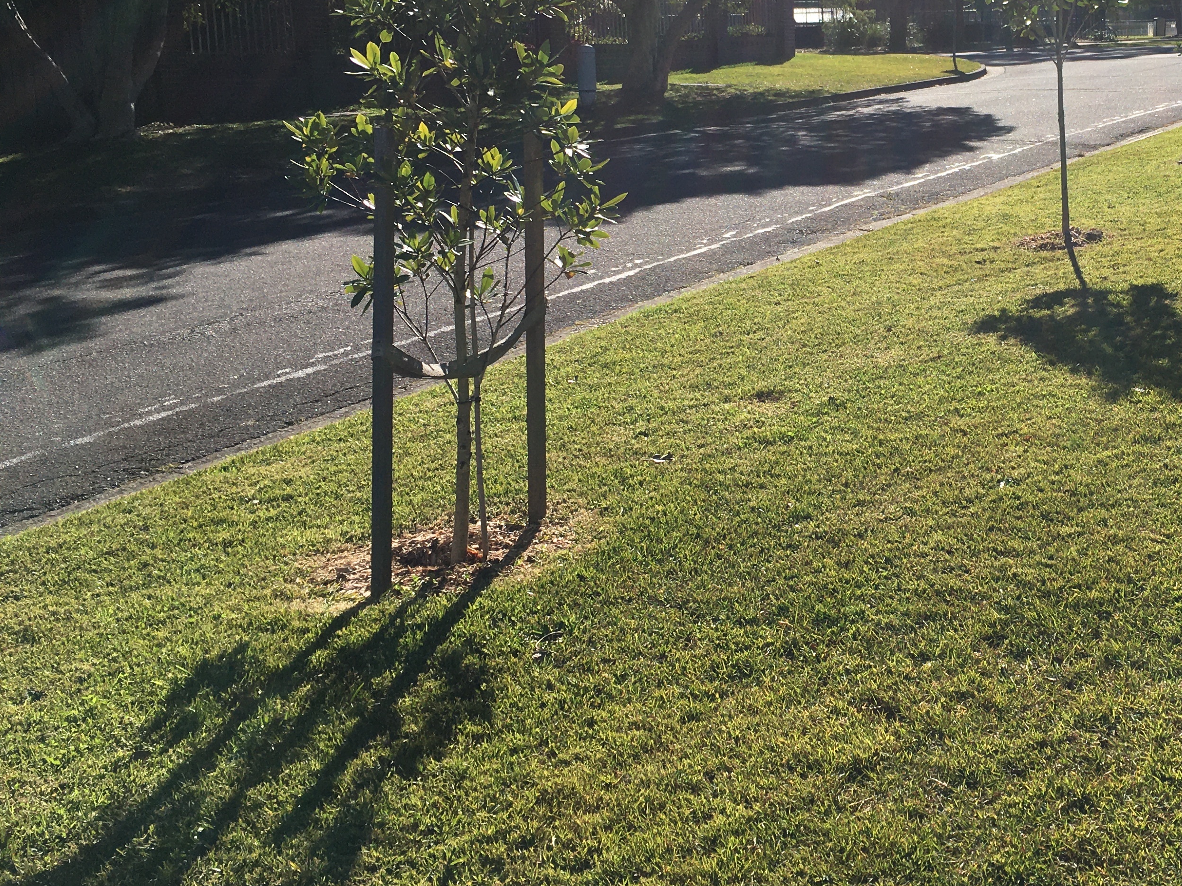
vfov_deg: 30.7
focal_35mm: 47
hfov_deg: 38.8
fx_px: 1605
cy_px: 297
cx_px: 957
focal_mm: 4.15
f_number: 2.2
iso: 25
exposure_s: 1/1672
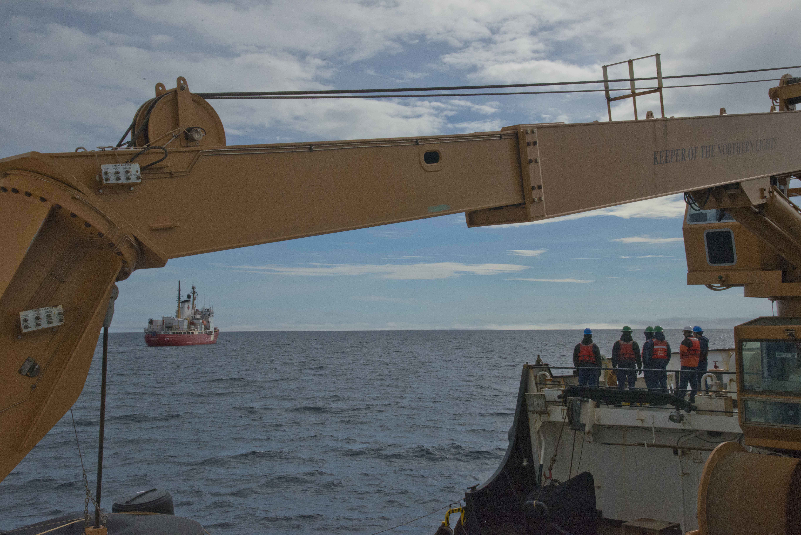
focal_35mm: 40
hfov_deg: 48.4
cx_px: 400
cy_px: 268
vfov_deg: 33.4
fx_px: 890
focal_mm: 40
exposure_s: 1/2500
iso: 4000
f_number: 22
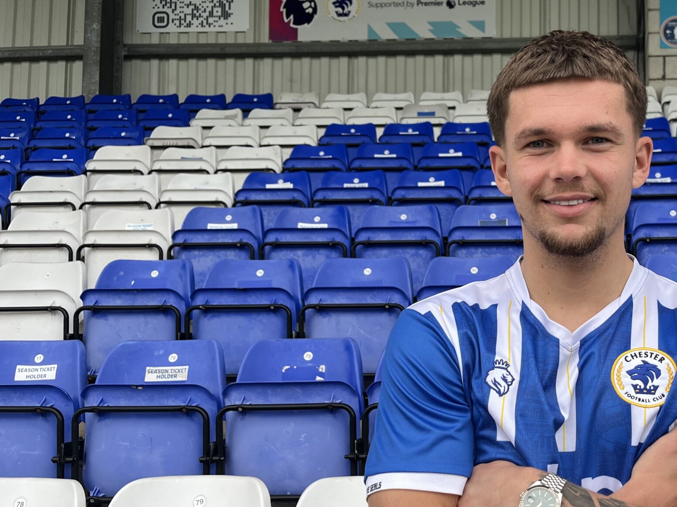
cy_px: 305
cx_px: 552
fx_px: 841
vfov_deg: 33.5
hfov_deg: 41.7
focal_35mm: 43
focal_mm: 5.1
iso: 50
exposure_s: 1/513
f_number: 1.6
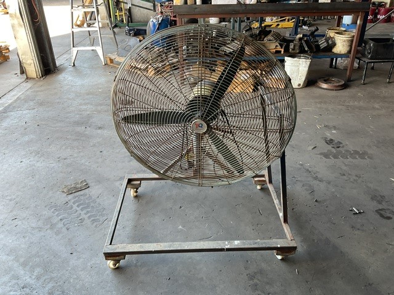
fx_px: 330
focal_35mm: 29
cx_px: 197
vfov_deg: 48.2
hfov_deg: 61.7
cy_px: 148
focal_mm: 3
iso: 40
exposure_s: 1/50
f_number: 1.8
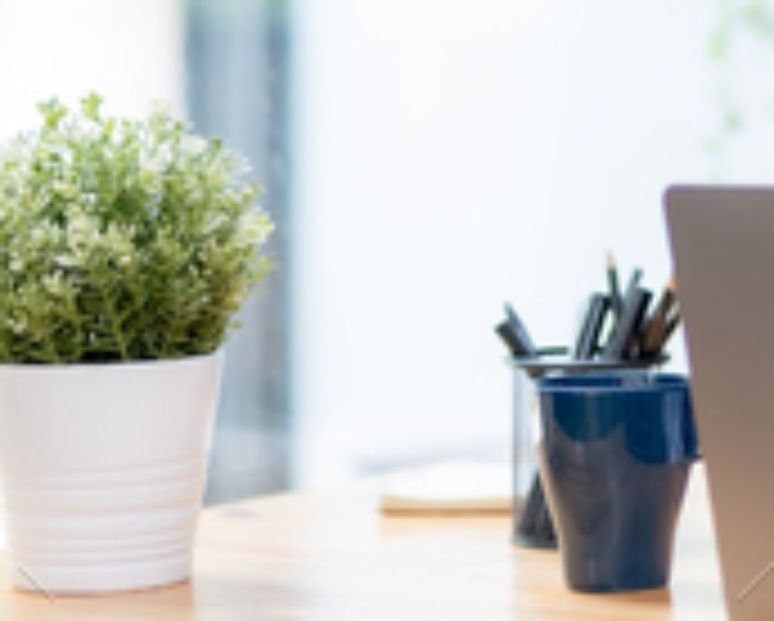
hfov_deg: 11.6
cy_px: -200
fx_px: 3692
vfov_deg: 9.4
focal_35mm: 161
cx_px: 1048
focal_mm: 50
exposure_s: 1/320
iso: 200
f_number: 1.6
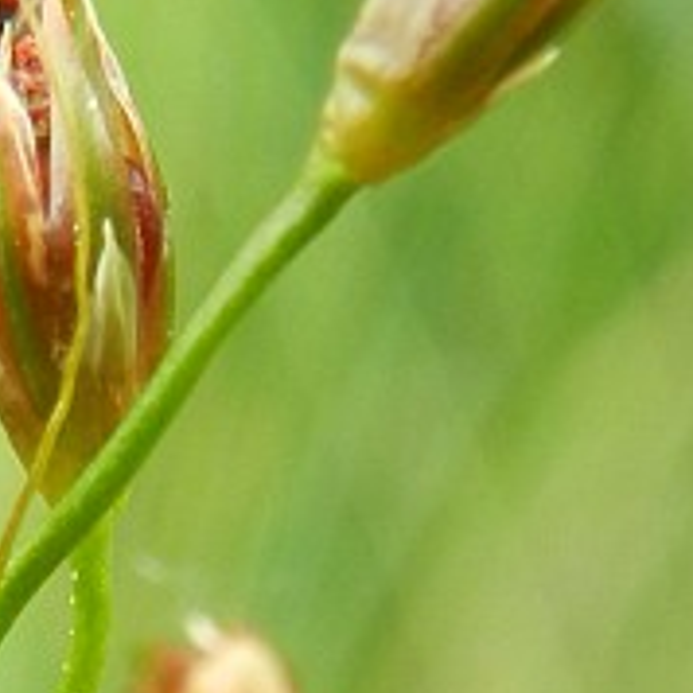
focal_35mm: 191
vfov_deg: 9.1
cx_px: 113
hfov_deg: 9.1
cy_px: 650
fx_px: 4326
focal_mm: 5.6
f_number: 3.7
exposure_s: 1/60
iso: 160
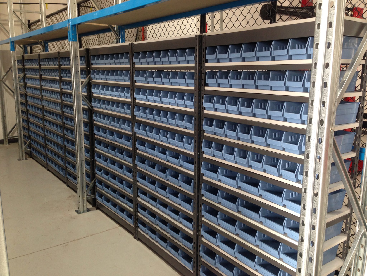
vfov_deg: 42.9
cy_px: 138
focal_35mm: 33
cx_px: 184
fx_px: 350
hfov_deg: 55.4
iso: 80
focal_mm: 4.12
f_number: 2.4
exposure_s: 1/20
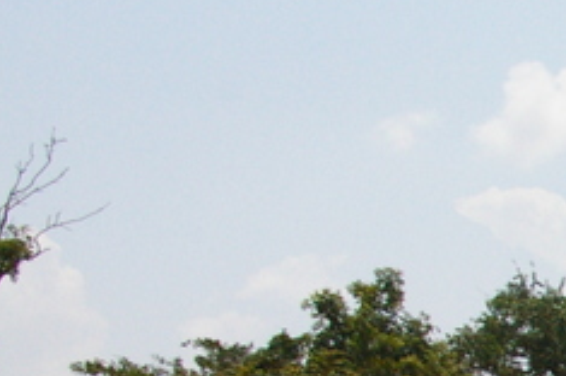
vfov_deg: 8.8
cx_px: 1224
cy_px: 613
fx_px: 2358
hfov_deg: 11.8
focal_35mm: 150
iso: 1600
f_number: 11
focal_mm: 23
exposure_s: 1/2000
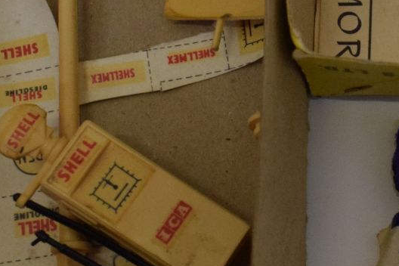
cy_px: 53
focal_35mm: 125
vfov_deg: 10.9
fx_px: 1385
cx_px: 465
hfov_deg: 15.8
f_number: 6.3
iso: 1600
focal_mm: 22
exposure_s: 1/125
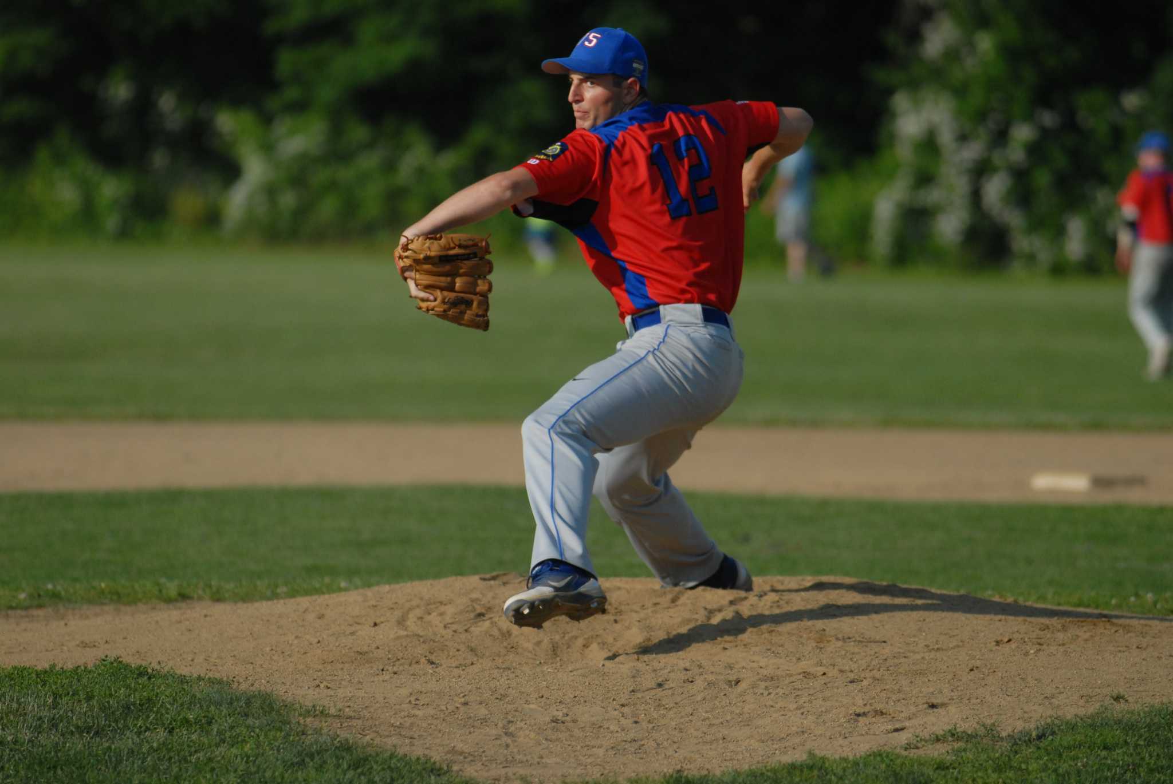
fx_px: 9785
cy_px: 392
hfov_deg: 6.9
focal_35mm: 300
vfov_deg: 4.6
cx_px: 586
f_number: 4
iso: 400
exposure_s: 1/5000
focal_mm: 200
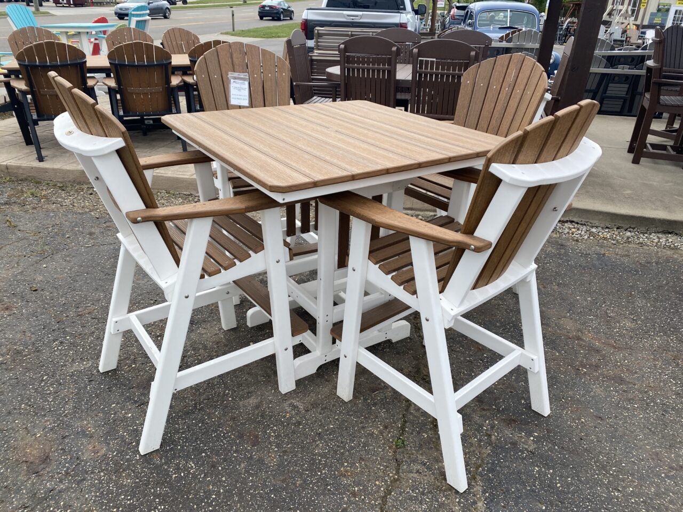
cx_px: 342
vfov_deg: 53.1
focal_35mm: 26
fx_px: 513
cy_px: 256
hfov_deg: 67.3
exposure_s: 1/1754
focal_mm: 4.25
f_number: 1.8
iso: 32
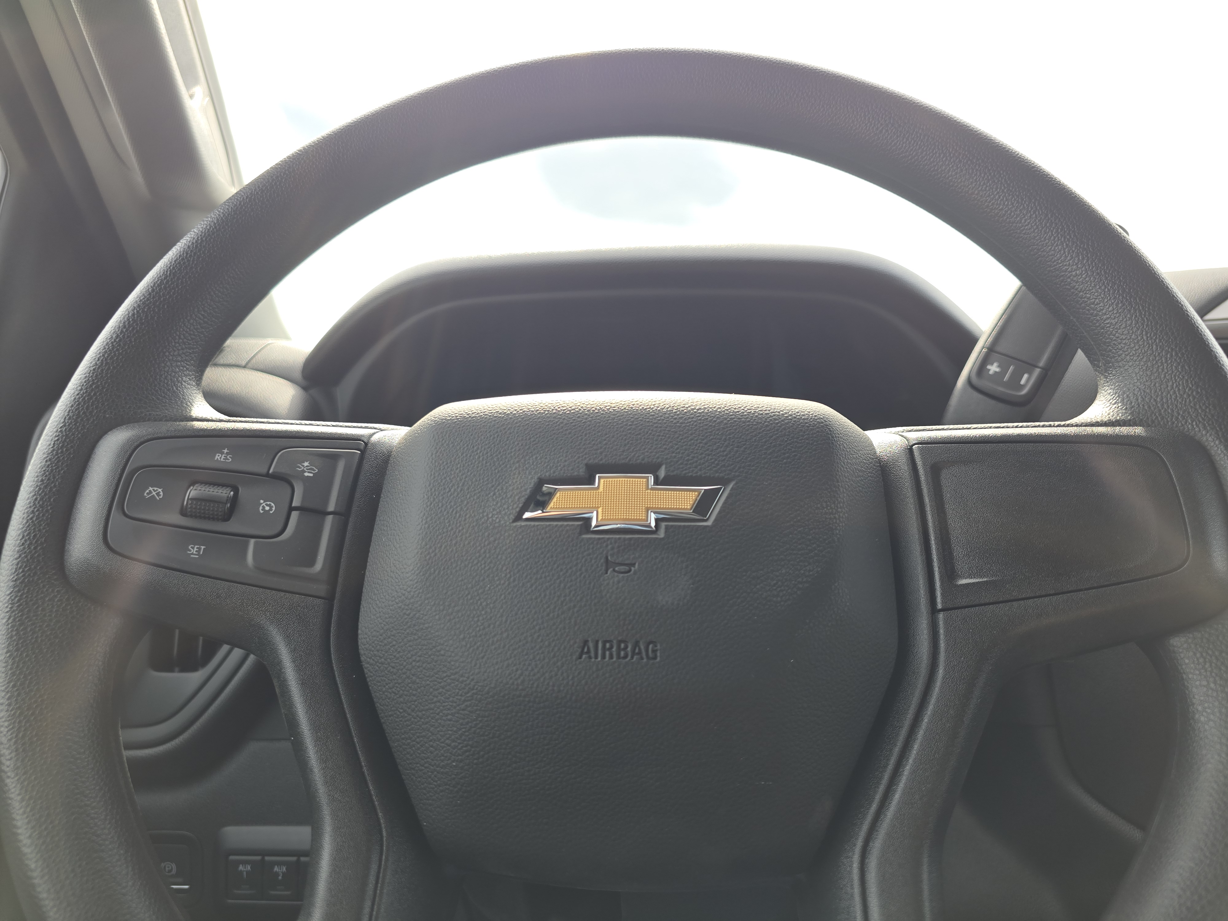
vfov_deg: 58.9
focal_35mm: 23
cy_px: 460
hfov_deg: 73.9
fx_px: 816
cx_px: 614
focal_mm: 6.3
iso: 16
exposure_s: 1/180
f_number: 1.7
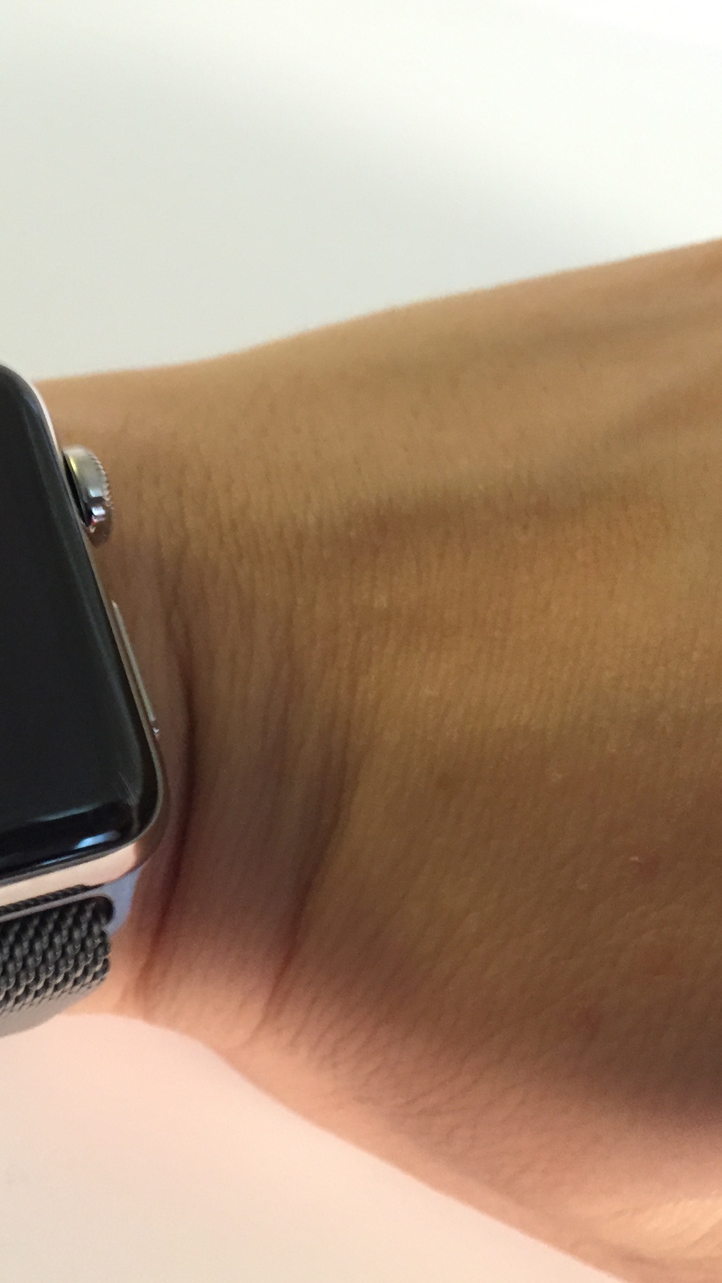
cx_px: 74
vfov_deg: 47.4
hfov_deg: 26.8
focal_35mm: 43
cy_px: 646
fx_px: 1463
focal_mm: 4.15
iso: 250
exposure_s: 1/17
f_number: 2.2
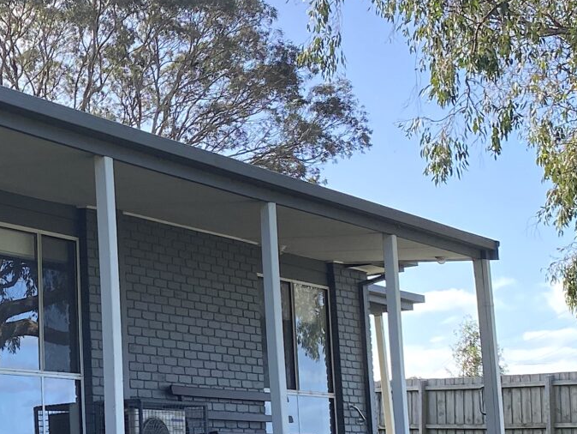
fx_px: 1317
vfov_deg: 18.6
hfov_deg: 23.3
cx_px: -45
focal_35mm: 79
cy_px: 305
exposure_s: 1/1629
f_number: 1.8
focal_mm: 4.25
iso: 32
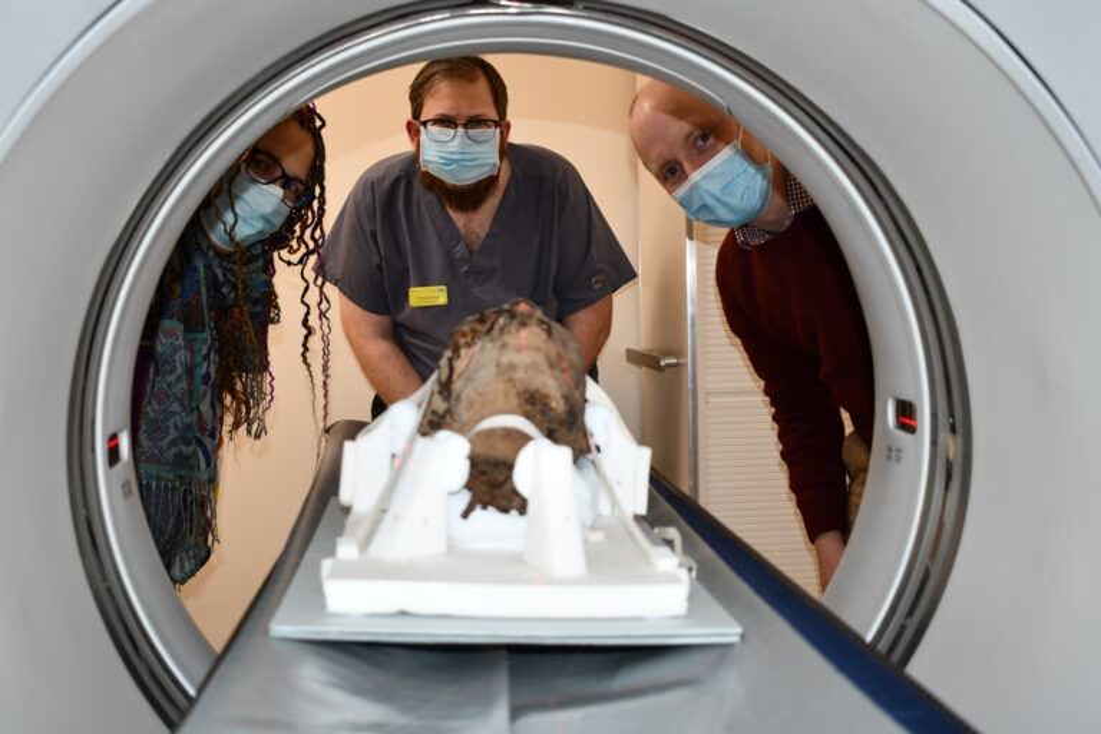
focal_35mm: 42
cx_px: 550
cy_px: 367
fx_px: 1284
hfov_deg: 46.4
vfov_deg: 31.9
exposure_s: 1/80
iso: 400
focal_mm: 28
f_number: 4.2
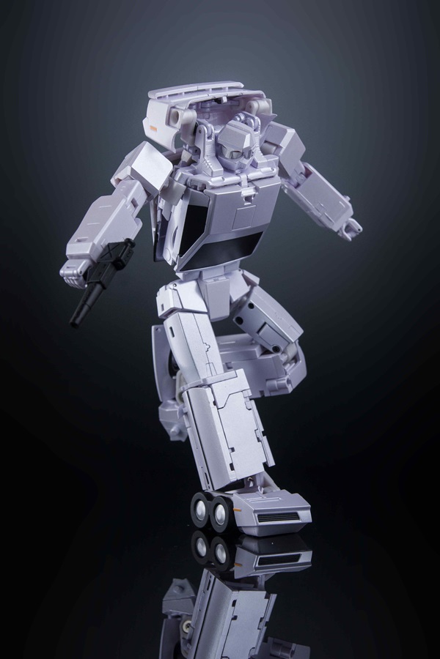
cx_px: 220
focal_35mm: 68
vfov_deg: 29.9
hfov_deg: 20.2
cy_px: 330
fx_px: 1237
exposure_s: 1/100
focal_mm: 45
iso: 500
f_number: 8
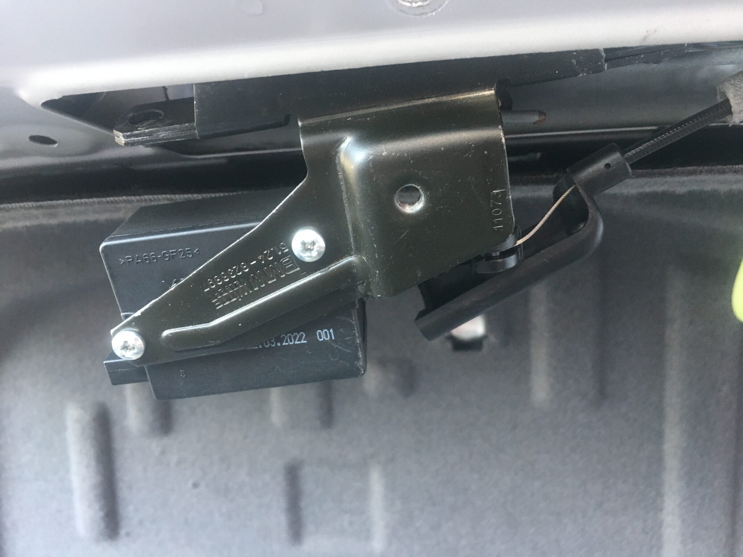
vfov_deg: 48.2
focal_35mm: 29
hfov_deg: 61.7
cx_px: 372
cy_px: 278
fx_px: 622
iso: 100
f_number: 2.2
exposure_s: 1/30
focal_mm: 4.15
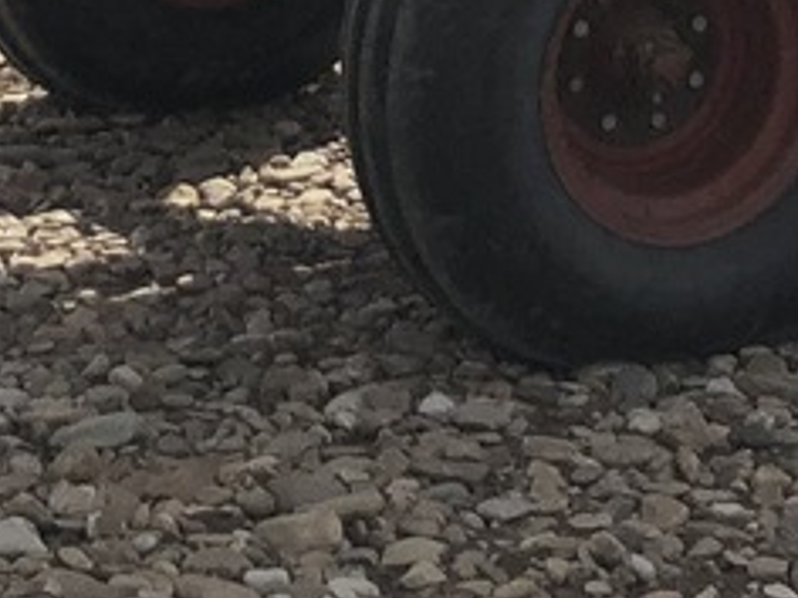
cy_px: -801
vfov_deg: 8.4
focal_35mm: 162
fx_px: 3735
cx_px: 279
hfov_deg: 12.2
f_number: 1.8
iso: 25
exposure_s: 1/4425
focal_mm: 3.99
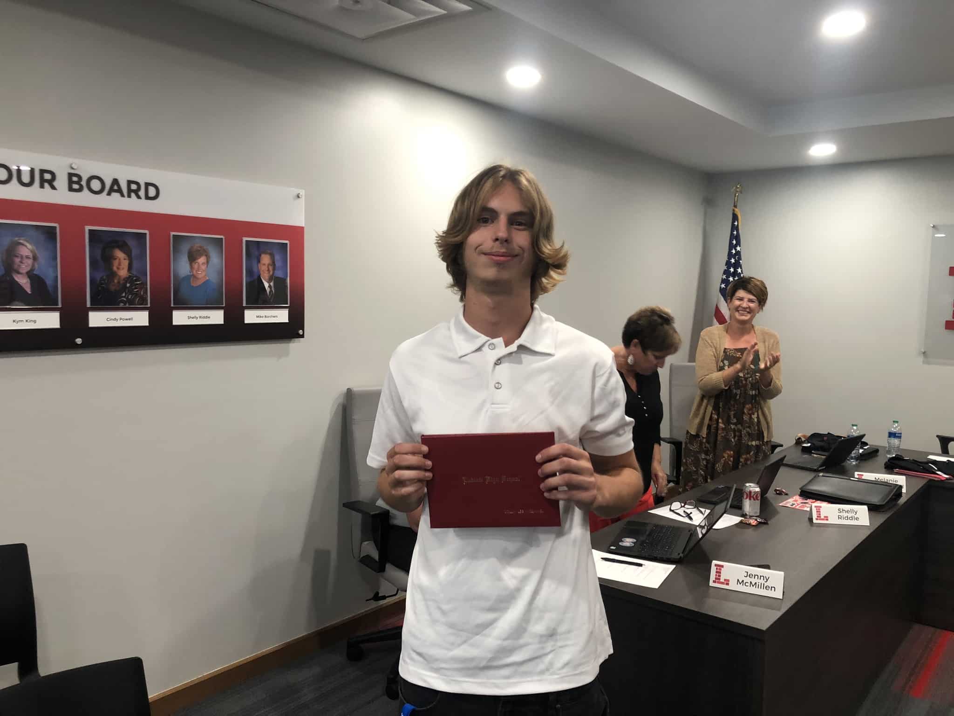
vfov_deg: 49.7
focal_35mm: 28
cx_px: 477
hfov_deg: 63.4
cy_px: 358
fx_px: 772
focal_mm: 3.99
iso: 40
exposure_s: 1/20
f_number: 1.8
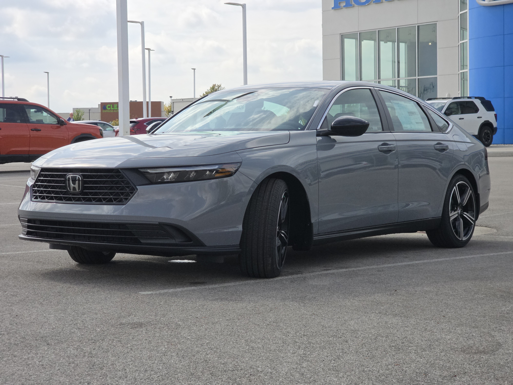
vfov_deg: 21.3
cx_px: 256
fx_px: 1023
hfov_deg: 28.2
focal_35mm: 69
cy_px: 192
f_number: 2.4
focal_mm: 7.9
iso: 50
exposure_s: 1/2359
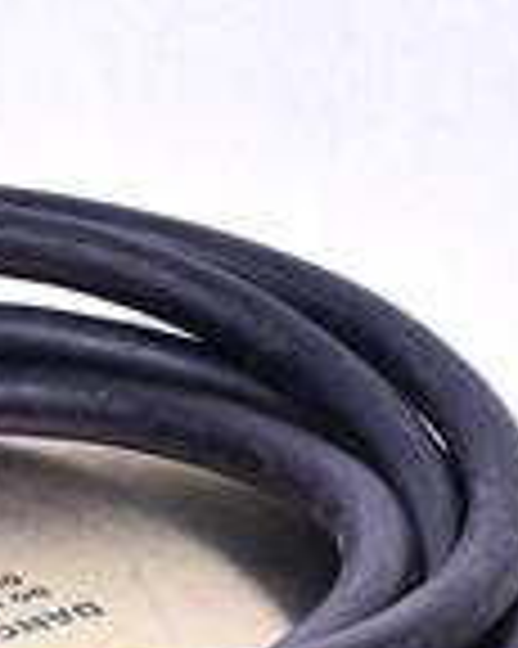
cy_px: 860
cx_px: -50
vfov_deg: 11.4
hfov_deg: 9.3
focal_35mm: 164
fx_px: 3146
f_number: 11
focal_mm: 28
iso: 200
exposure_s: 1/200
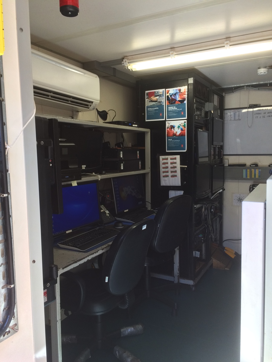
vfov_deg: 61.7
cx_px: 136
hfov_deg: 48.2
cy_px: 181
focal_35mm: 29
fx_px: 304
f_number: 2.2
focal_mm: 4.15
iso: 64
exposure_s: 1/120
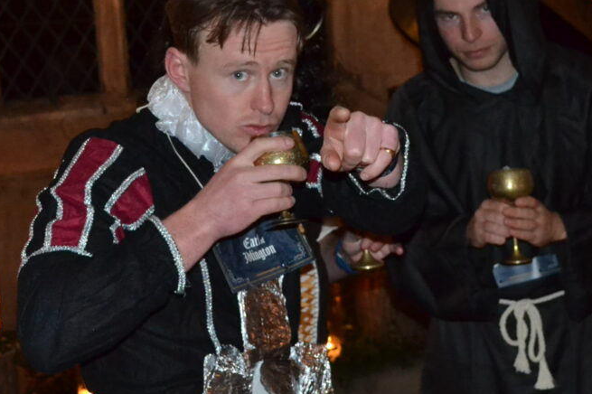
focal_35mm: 77
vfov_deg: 17.6
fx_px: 1266
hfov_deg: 26.3
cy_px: 93
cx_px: 331
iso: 3200
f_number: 4.5
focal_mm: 28
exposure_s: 1/60
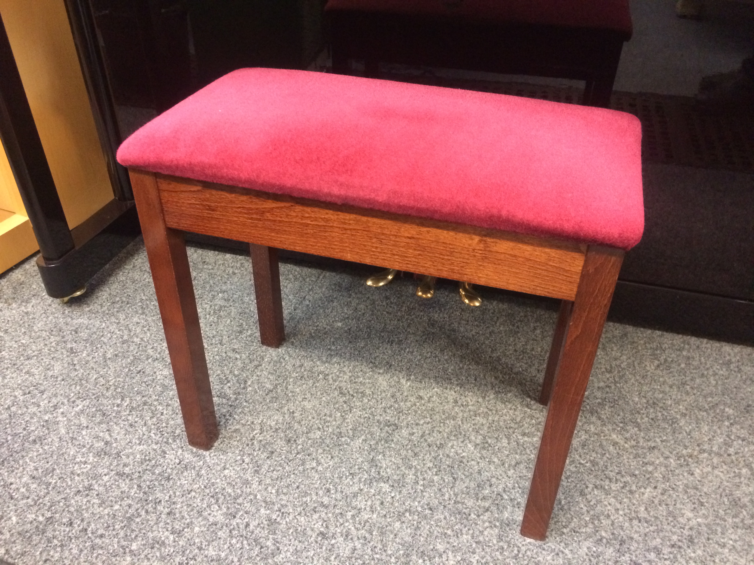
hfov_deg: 61.7
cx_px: 377
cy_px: 282
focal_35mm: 29
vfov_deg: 48.2
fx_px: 632
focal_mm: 4.15
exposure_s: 1/17
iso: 400
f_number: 2.2
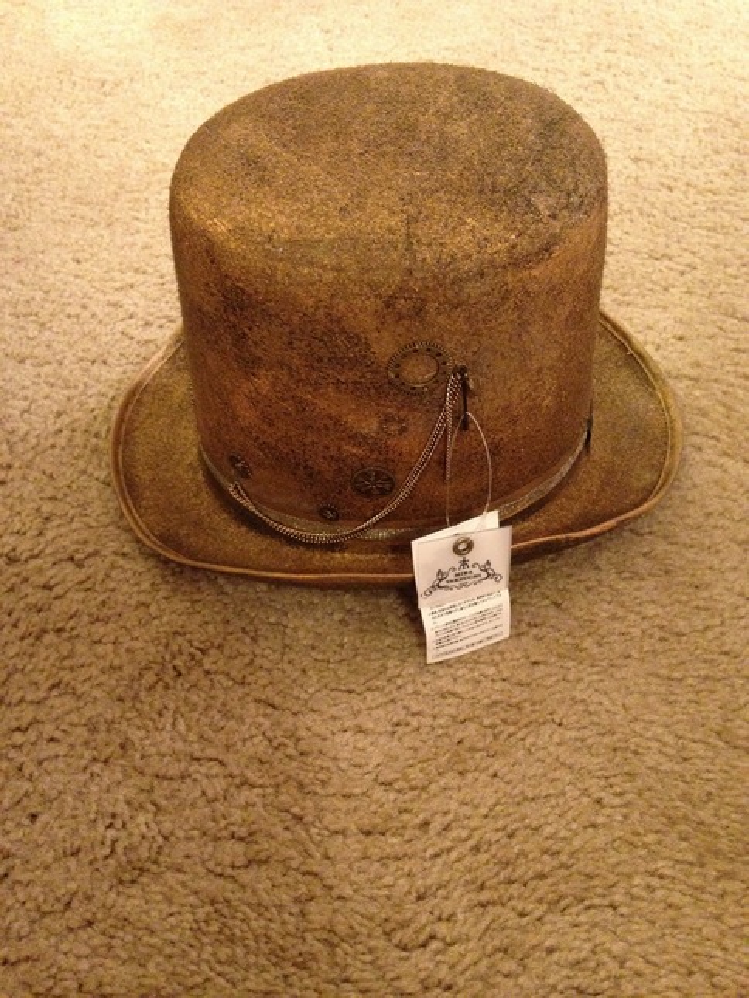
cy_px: 499
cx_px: 374
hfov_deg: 43.0
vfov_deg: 55.3
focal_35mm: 33
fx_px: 952
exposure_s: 1/15
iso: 400
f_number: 2.4
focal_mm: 4.12
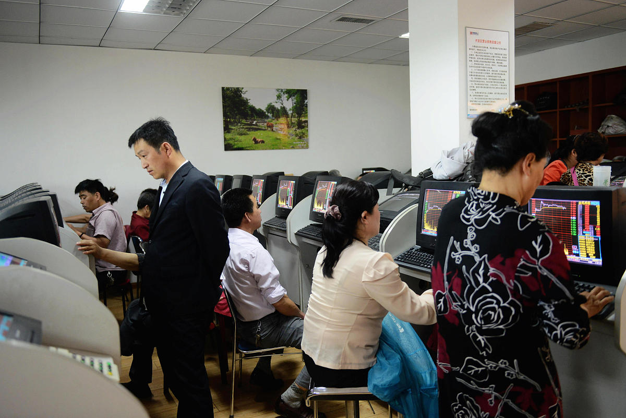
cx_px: 313
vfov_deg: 45.0
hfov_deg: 63.6
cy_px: 209
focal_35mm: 29
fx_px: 504
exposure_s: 1/50
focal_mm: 29
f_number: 2.8
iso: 1400
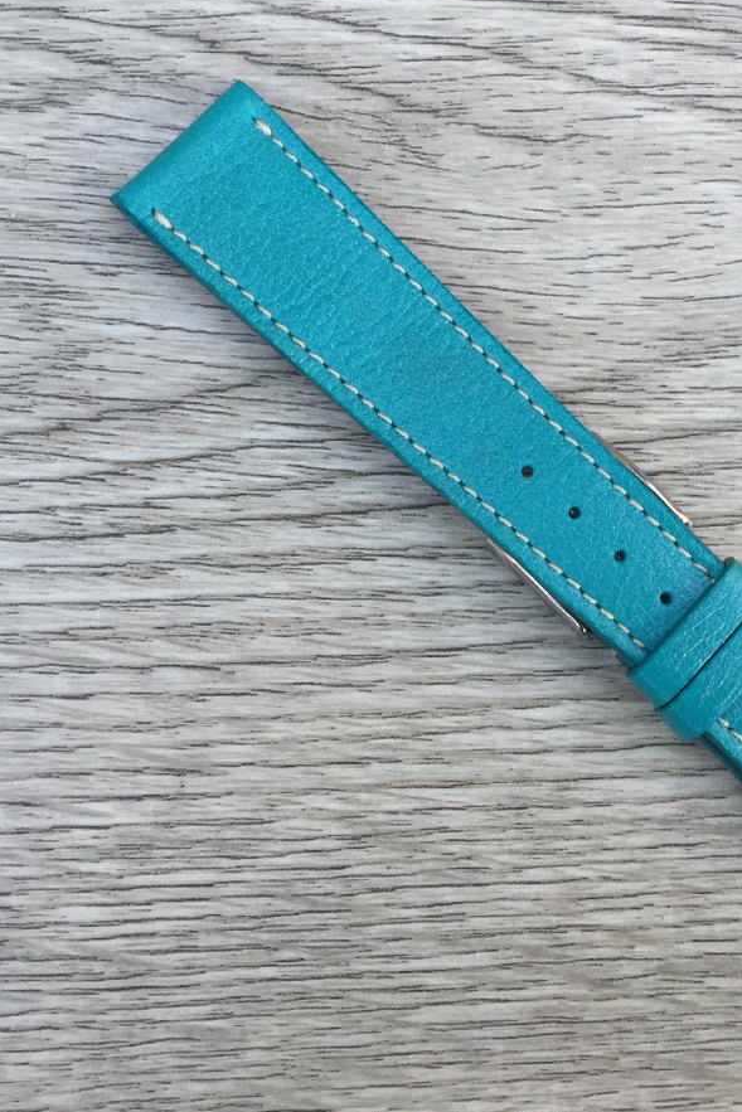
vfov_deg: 47.4
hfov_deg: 32.1
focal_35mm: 41
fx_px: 1267
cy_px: 549
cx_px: 553
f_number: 2.2
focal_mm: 4.15
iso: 100
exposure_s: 1/33
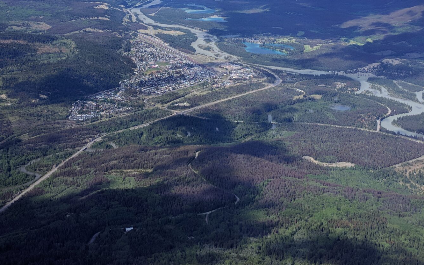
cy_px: 21
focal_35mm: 53
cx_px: 203
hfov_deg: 38.2
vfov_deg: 23.7
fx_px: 612
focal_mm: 4.67
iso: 60
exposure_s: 1/3279
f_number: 2
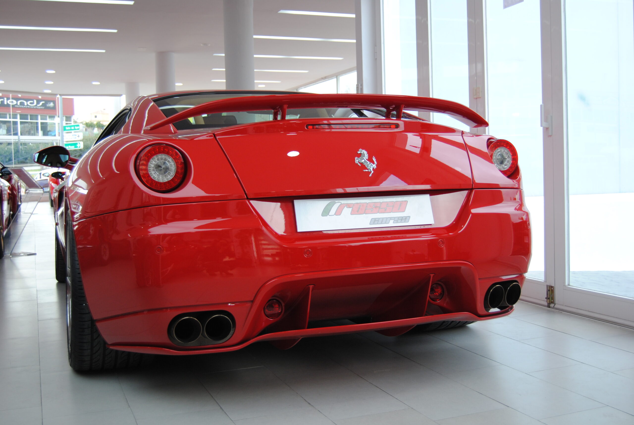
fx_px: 688
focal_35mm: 39
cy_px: 212
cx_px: 317
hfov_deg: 49.5
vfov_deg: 34.3
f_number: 4
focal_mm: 26
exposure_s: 1/60
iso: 200
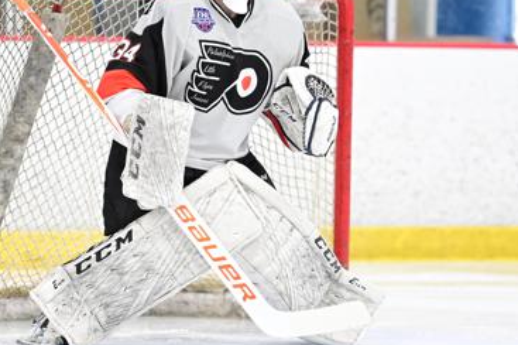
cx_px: 216
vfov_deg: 3.7
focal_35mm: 373
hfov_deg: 5.5
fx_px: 5362
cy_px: 135
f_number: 2.8
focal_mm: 190
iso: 16000
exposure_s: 1/2000
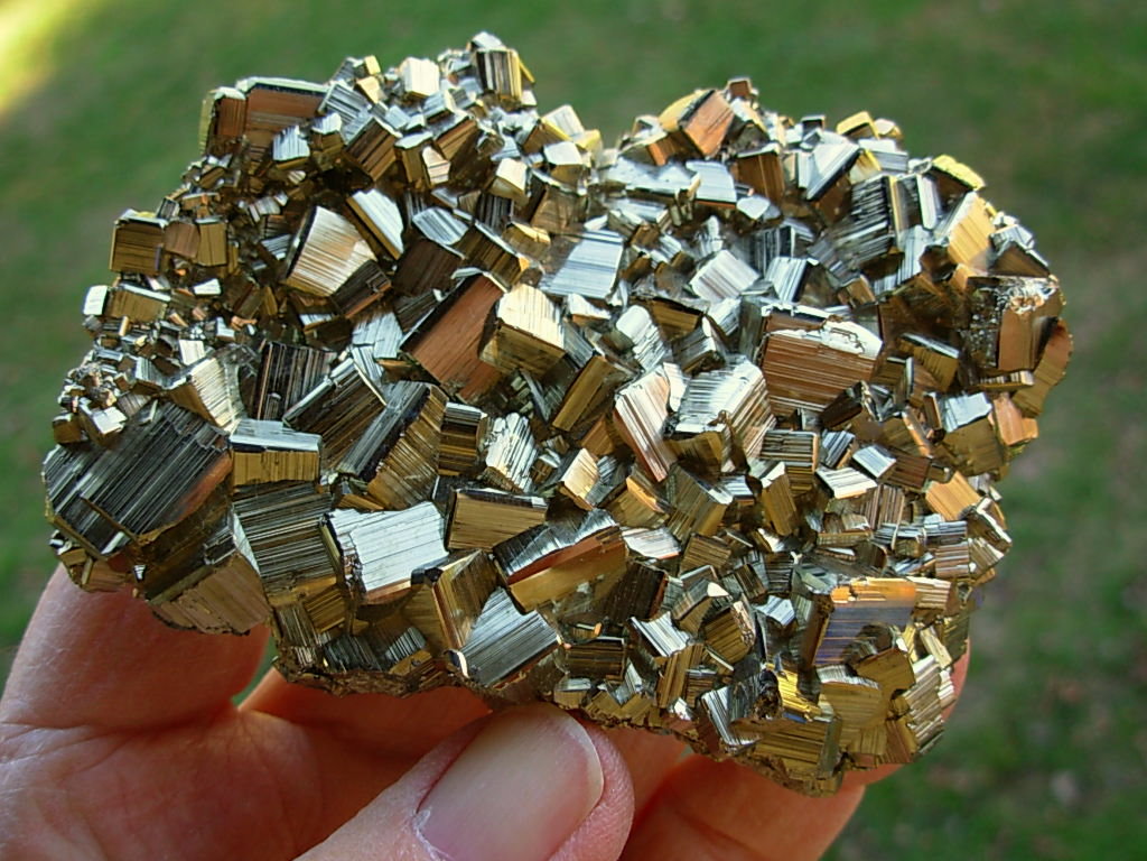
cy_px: 430
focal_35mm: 38
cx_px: 574
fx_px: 1259
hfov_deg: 49.0
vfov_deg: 37.7
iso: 50
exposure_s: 1/69.8
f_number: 2.9
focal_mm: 6.3
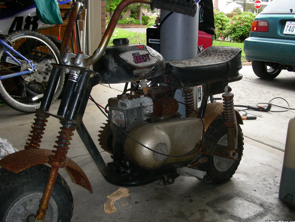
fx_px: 332
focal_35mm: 39
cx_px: 146
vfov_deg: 36.8
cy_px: 110
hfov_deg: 47.9
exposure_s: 1/60.1
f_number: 3.5
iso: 50
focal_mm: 6.3
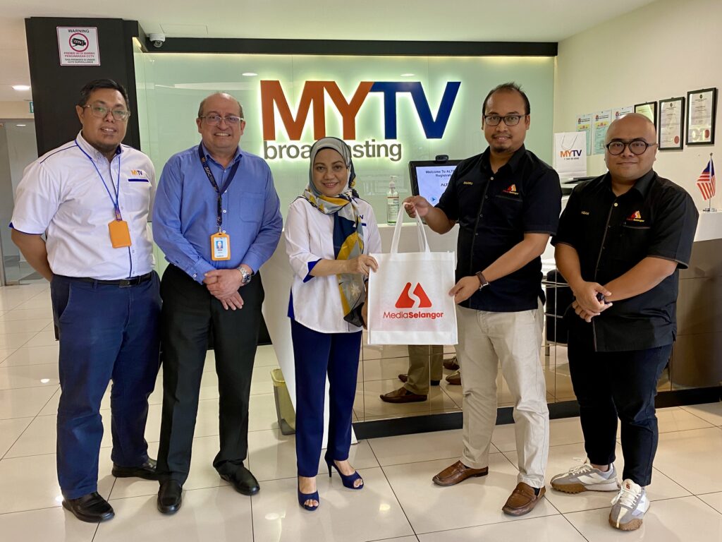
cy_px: 271
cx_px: 361
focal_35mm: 26
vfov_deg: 53.1
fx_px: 542
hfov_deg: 67.3
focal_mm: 4.25
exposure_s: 1/50
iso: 80
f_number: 1.8
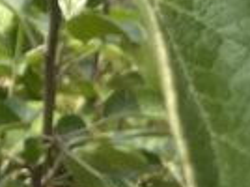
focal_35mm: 199
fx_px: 1435
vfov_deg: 6.3
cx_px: -399
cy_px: -509
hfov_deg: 8.8
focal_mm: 5.1
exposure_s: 1/3135
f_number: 1.6
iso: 50
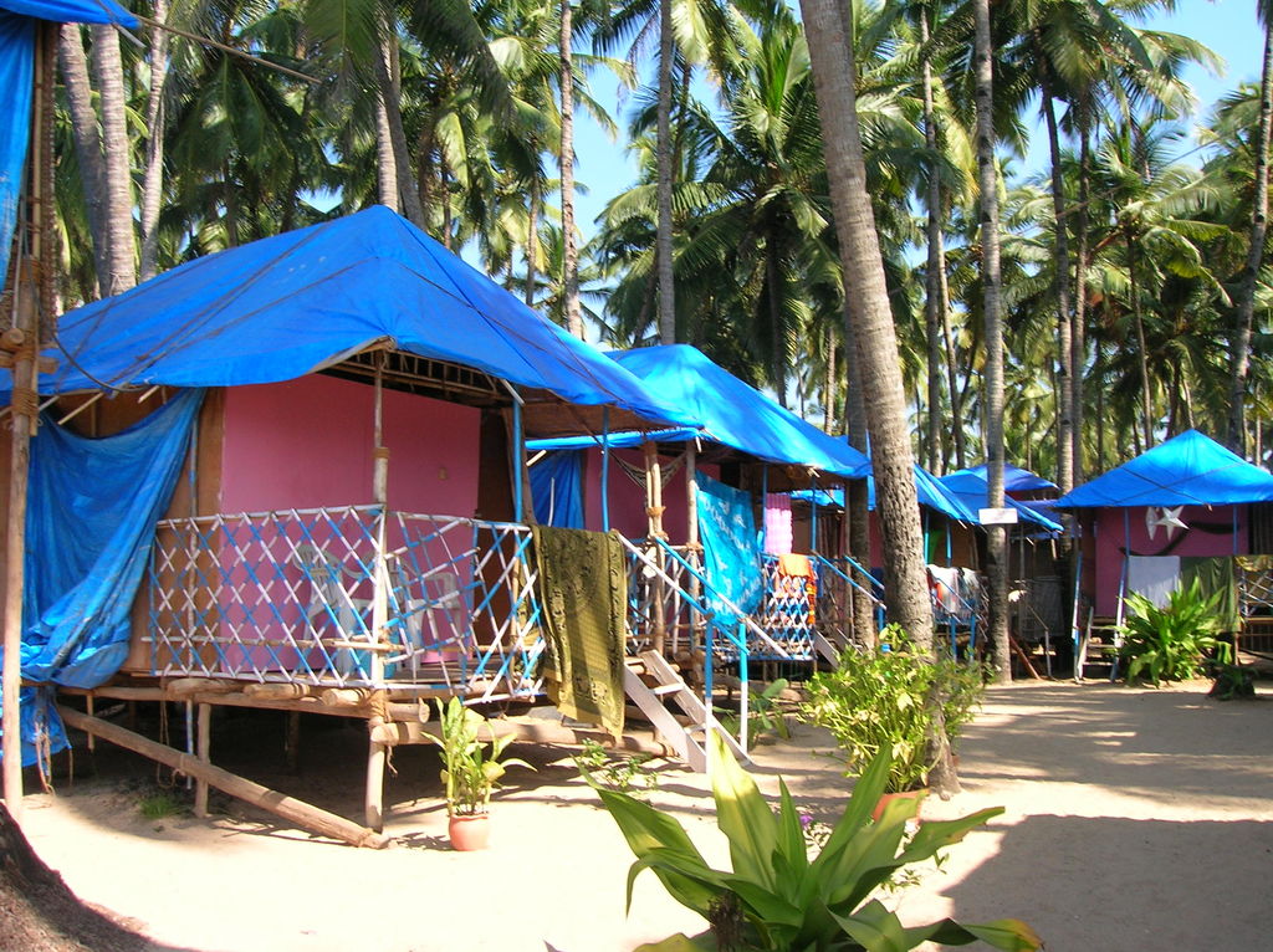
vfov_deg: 41.7
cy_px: 476
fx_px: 1249
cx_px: 636
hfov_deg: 54.0
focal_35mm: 34
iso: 50
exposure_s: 1/130
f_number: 4.9
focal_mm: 5.7
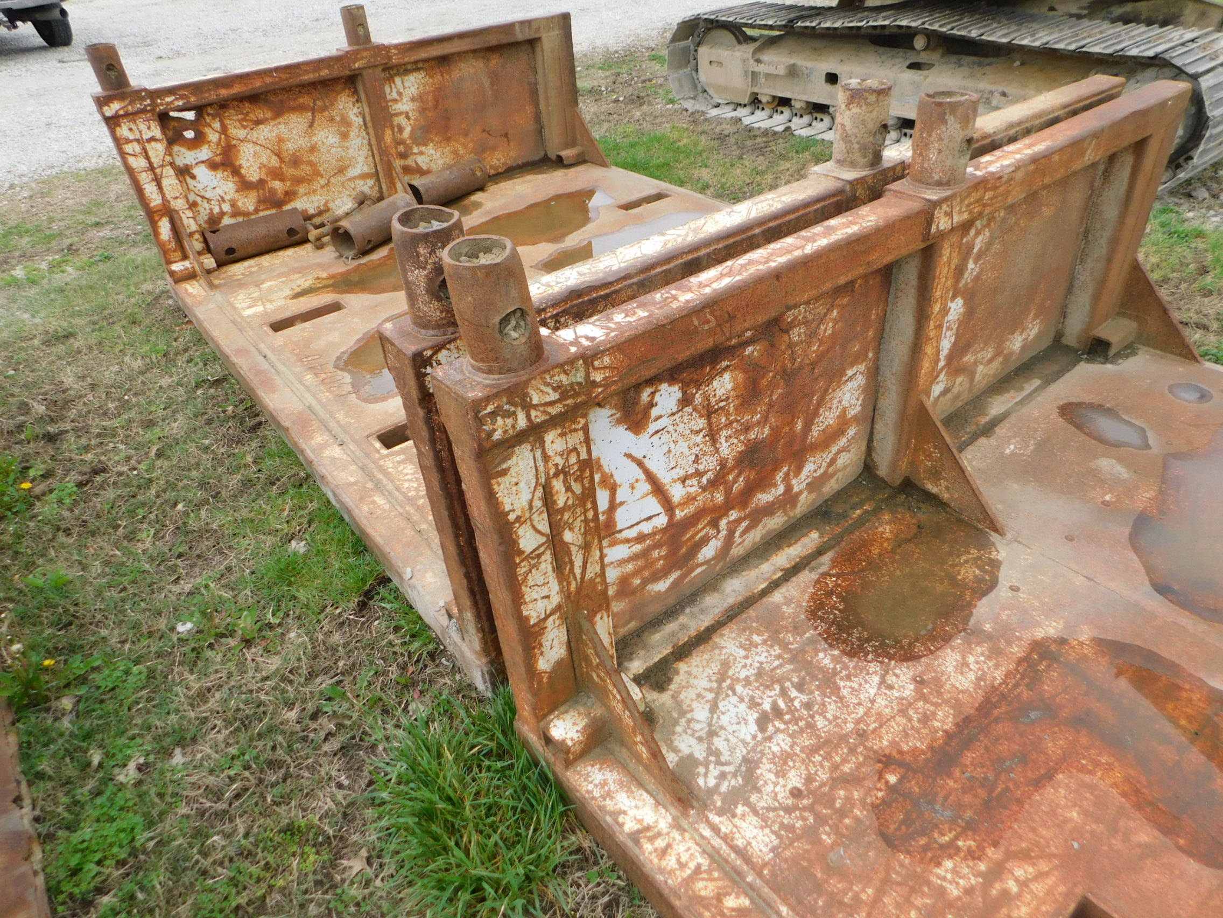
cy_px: 459
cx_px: 612
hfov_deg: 73.9
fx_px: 813
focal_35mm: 23
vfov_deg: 58.9
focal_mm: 4
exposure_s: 1/640
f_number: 3
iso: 125
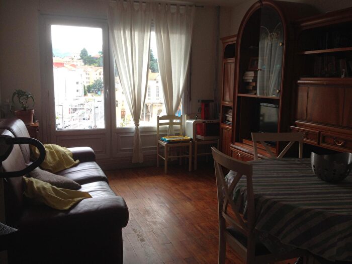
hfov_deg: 52.6
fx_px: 356
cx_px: 176
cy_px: 132
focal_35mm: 35
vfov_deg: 40.7
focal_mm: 4.28
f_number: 2.4
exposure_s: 1/120
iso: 50
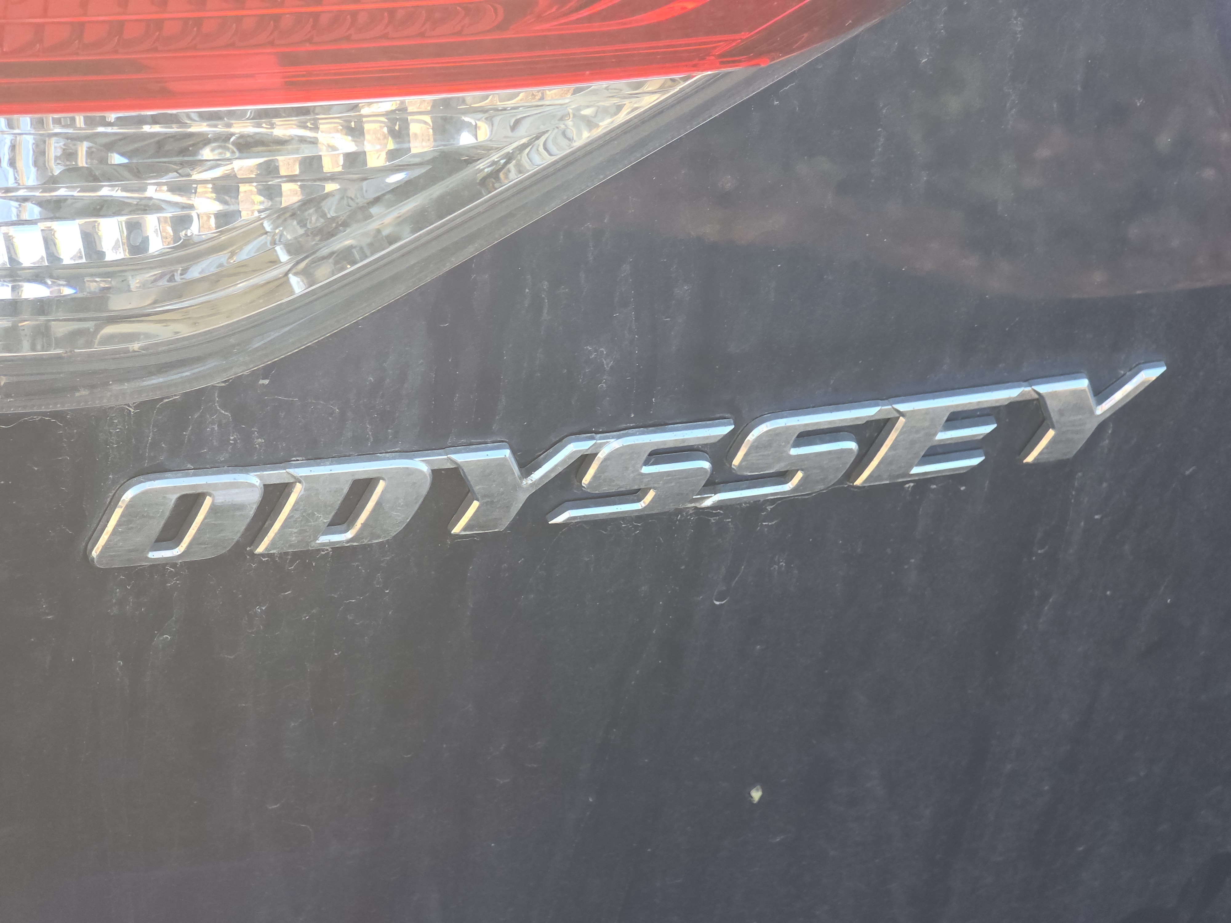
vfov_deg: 12.9
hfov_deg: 17.1
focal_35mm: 115
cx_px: 616
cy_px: 462
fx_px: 4090
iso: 100
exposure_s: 1/120
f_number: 3.4
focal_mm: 18.6
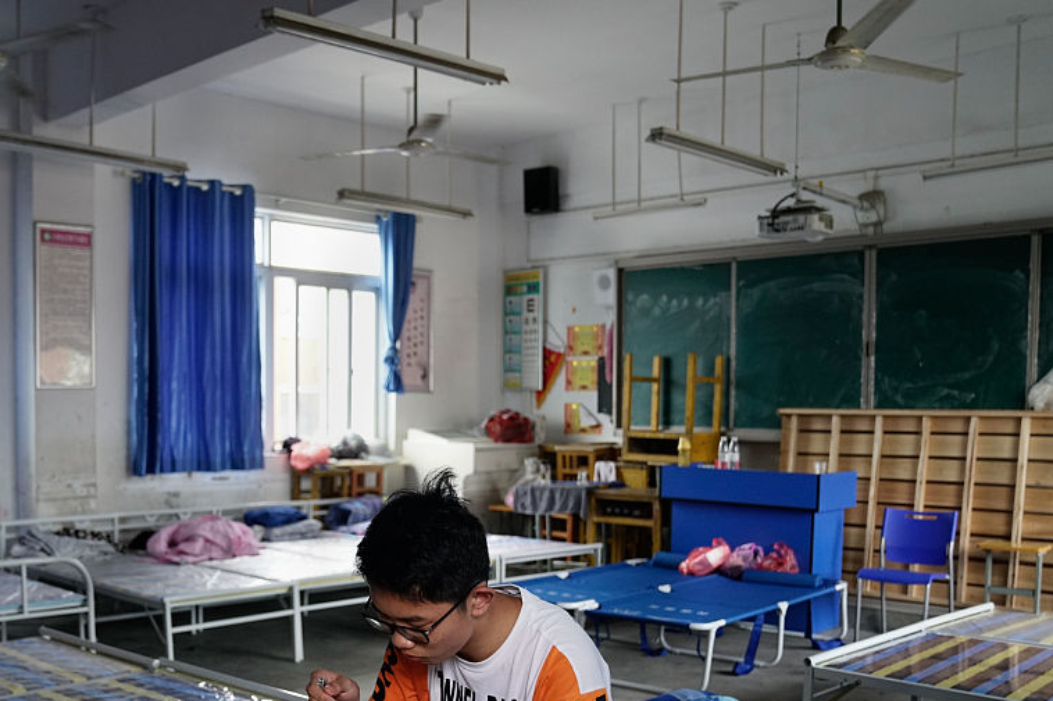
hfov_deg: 50.0
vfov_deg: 34.6
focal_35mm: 38
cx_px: 371
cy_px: 489
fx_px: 1111
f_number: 2.8
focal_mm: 24
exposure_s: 1/200
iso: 1250
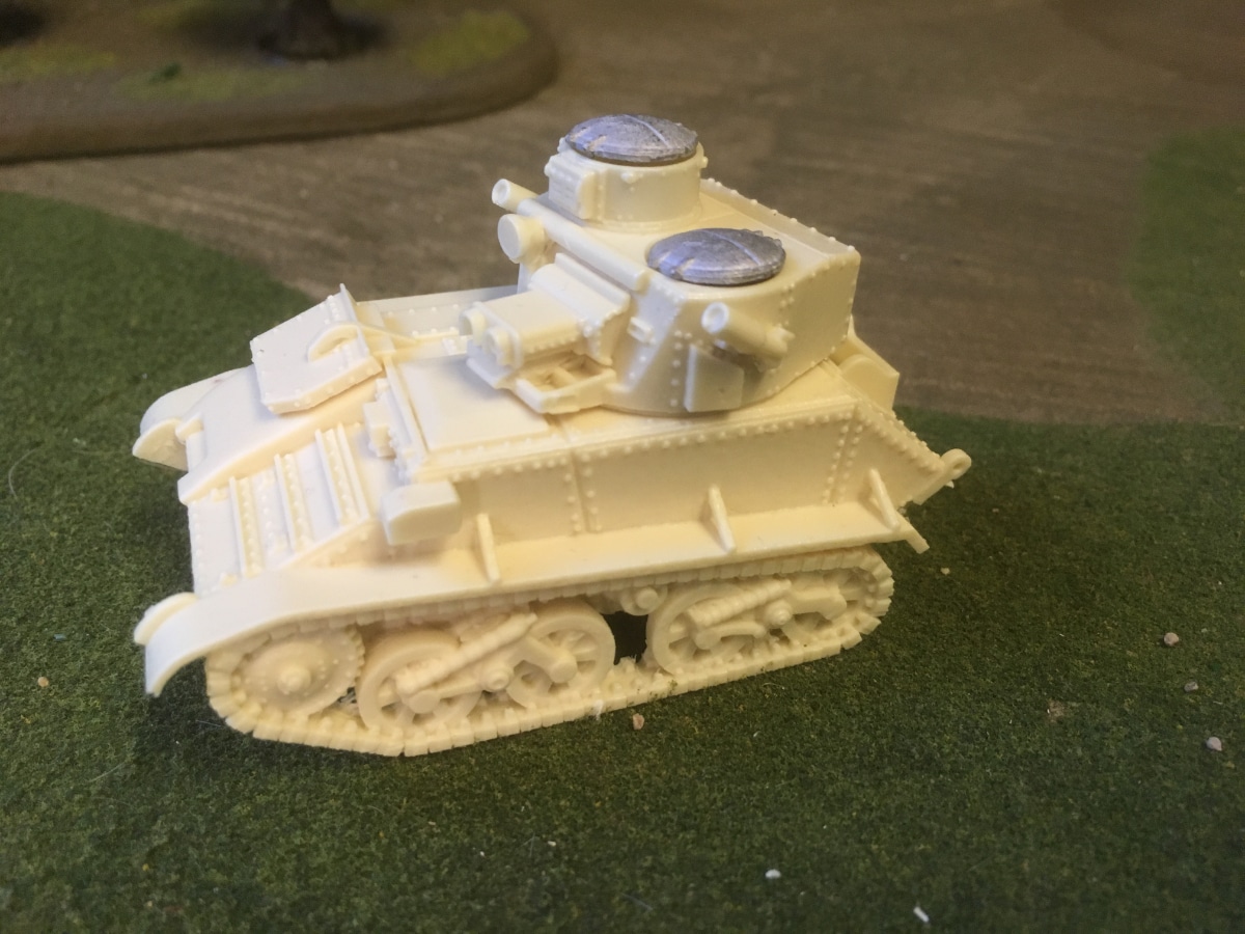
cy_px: 467
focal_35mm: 29
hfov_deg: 61.7
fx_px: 1043
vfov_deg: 48.2
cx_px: 622
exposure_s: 1/33
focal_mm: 4.15
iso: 160
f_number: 2.2
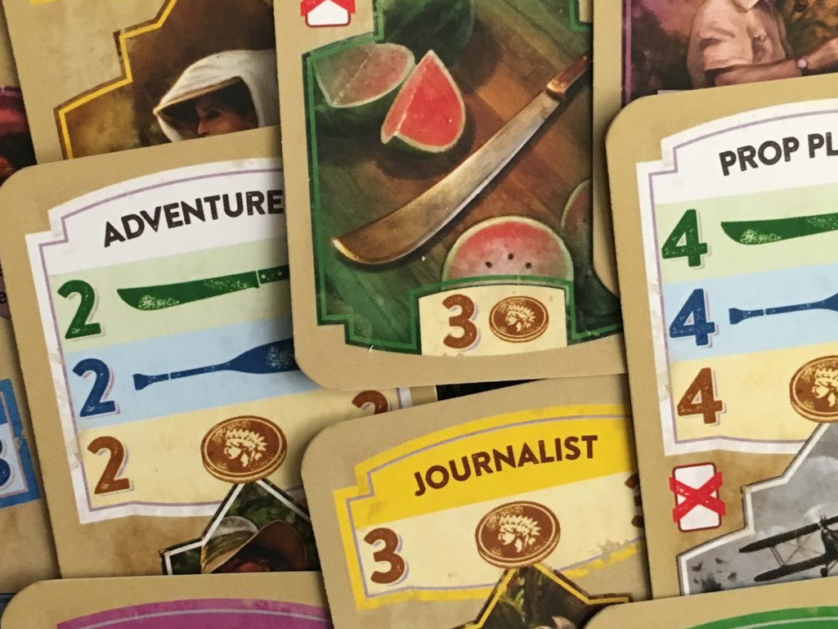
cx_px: 318
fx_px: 1041
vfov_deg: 33.6
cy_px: 346
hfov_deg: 43.5
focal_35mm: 43
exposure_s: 1/20
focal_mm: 4.15
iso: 200
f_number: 2.2
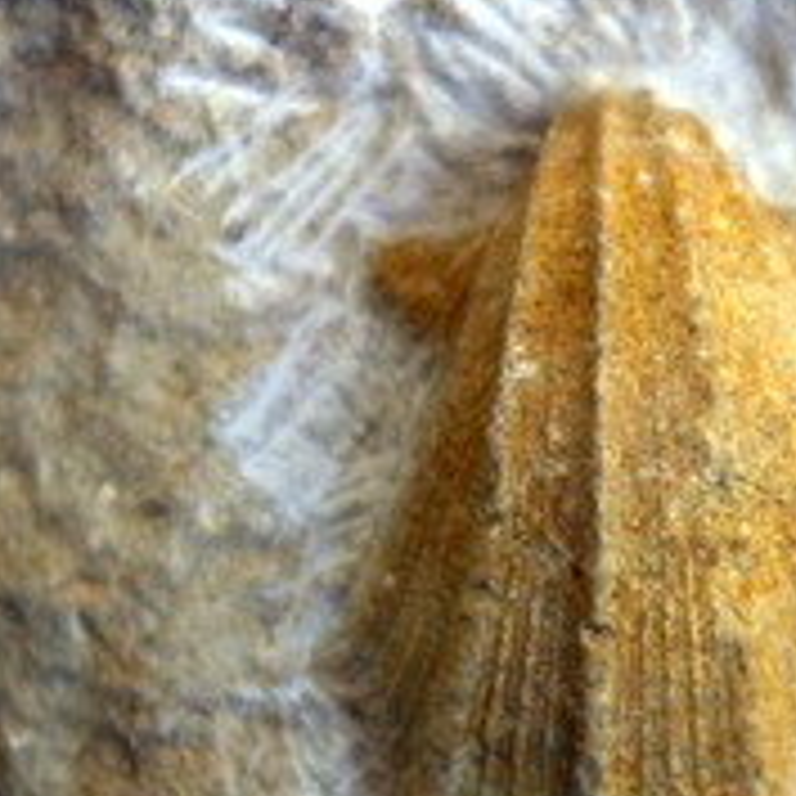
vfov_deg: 8.8
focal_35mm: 198
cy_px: 571
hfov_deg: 8.8
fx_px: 5156
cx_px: 652
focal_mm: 55
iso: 200
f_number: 6.7
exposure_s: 1/90
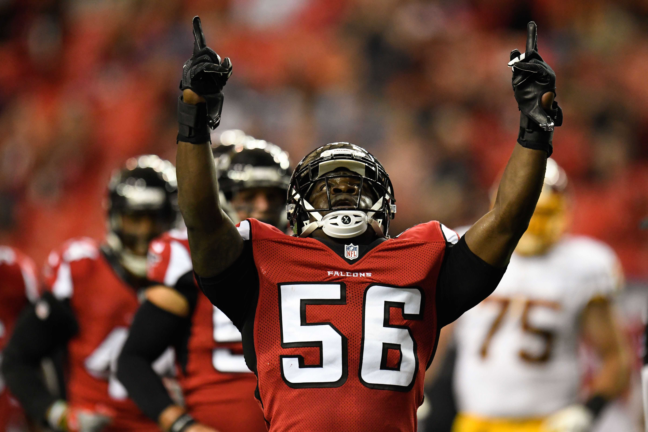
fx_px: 10799
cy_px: 216
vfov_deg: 2.3
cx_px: 324
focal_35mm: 600
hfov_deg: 3.4
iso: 3200
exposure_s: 1/1250
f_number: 2.8
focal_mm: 400
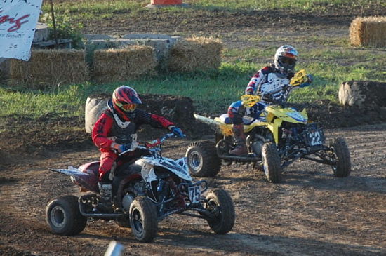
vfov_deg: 4.9
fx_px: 2971
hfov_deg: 7.4
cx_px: 193
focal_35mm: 278
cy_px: 128
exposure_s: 1/500
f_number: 5.6
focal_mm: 185
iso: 560
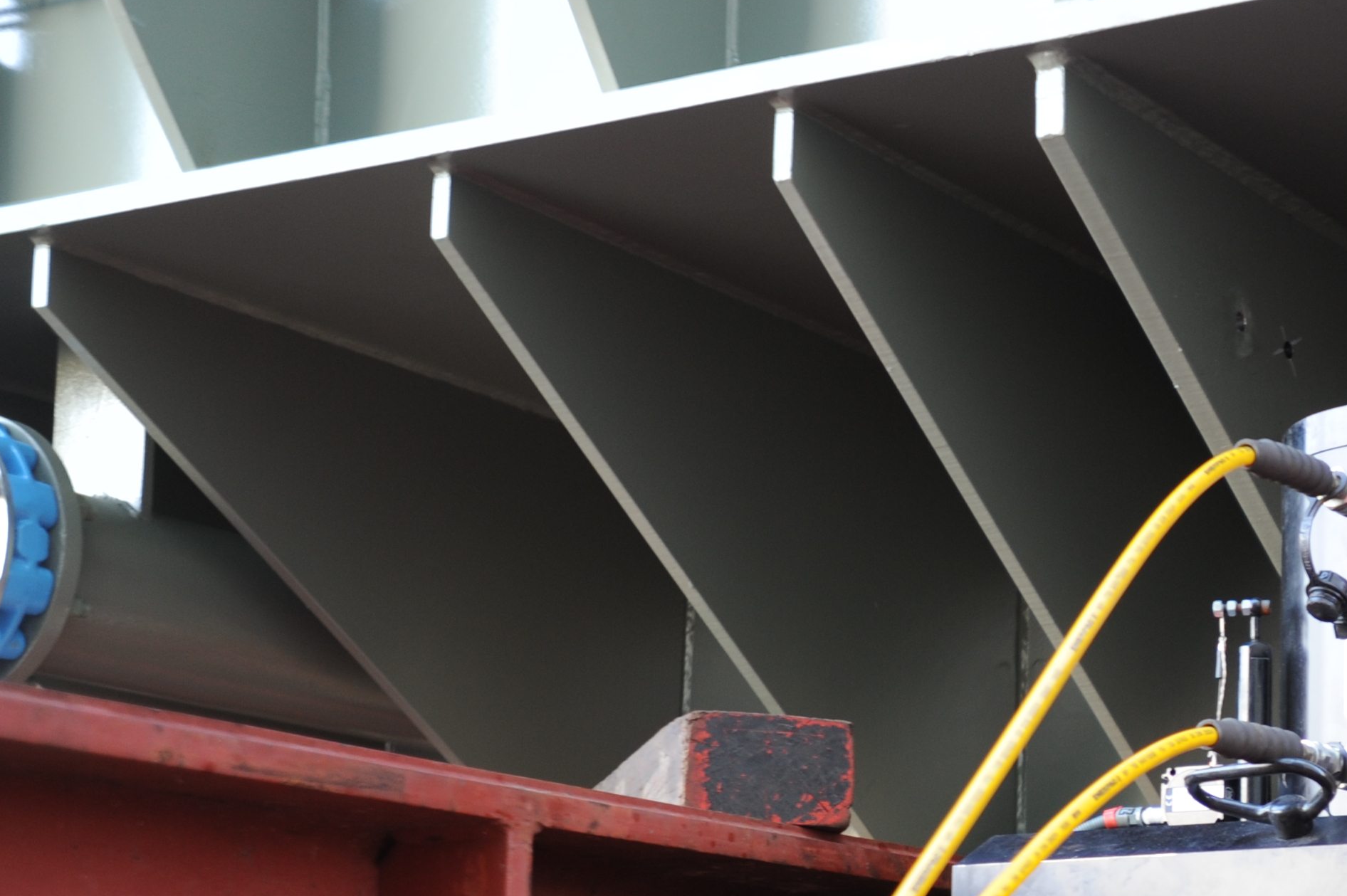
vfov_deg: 24.0
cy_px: 885
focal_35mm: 54
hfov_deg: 32.4
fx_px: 2019
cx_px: 1492
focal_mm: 24
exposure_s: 1/30
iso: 400
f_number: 2.8
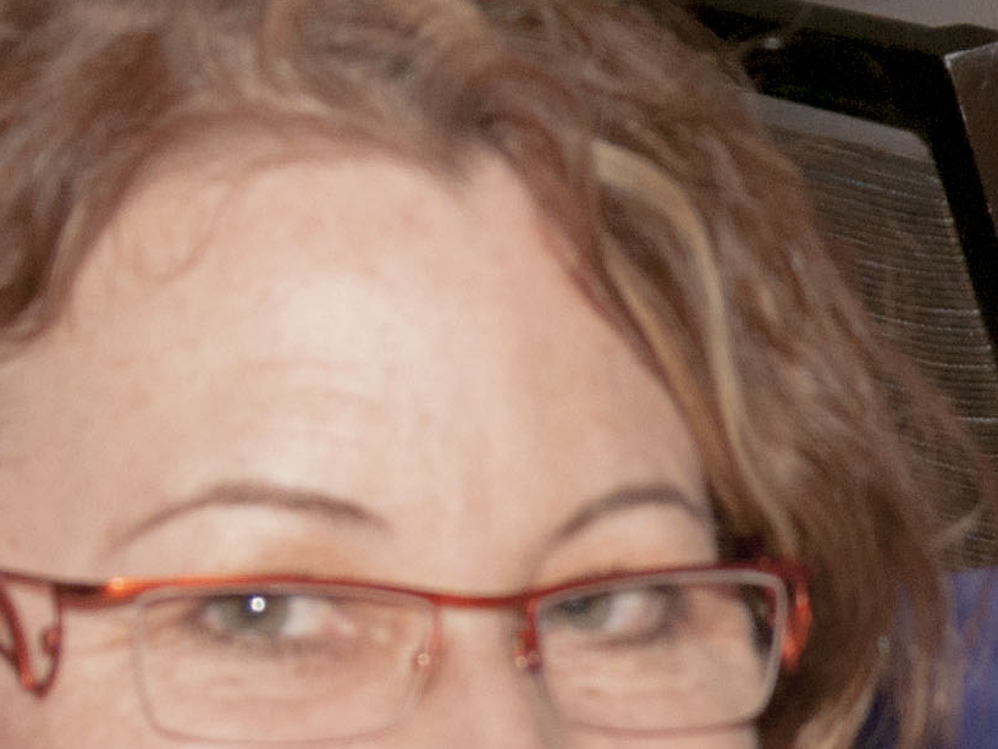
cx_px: 1743
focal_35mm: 378
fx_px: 10900
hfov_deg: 5.2
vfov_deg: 3.9
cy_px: 716
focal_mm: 50
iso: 250
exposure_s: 1/100
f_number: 8
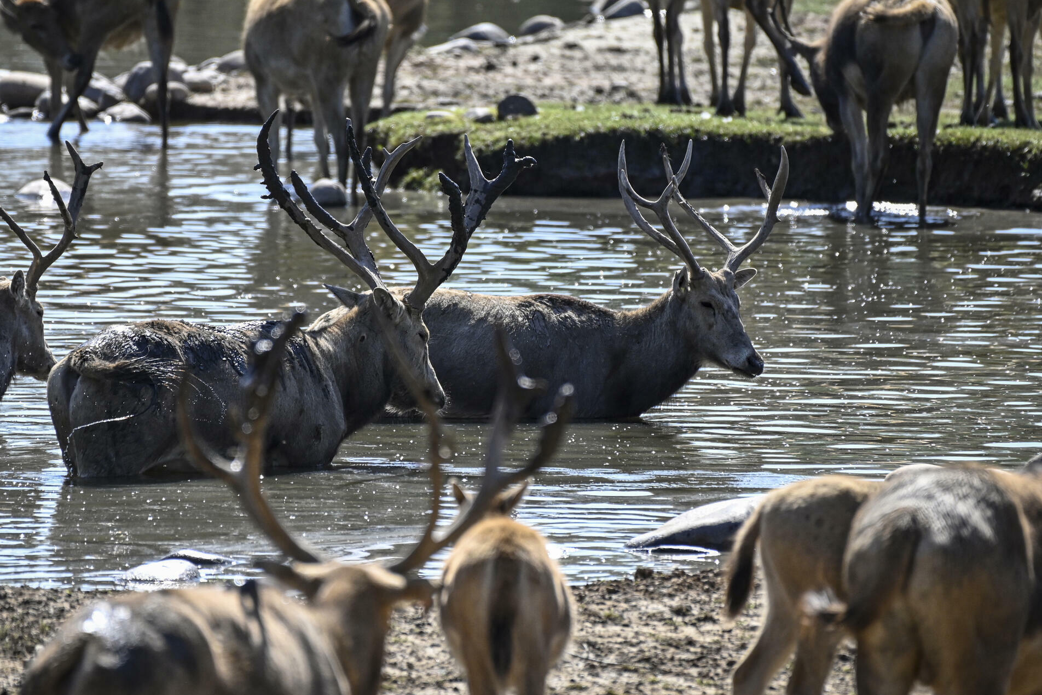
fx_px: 18840
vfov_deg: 2.1
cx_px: 447
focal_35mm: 651
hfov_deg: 3.2
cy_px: 318
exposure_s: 1/4000
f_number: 5.6
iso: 1250
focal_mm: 500
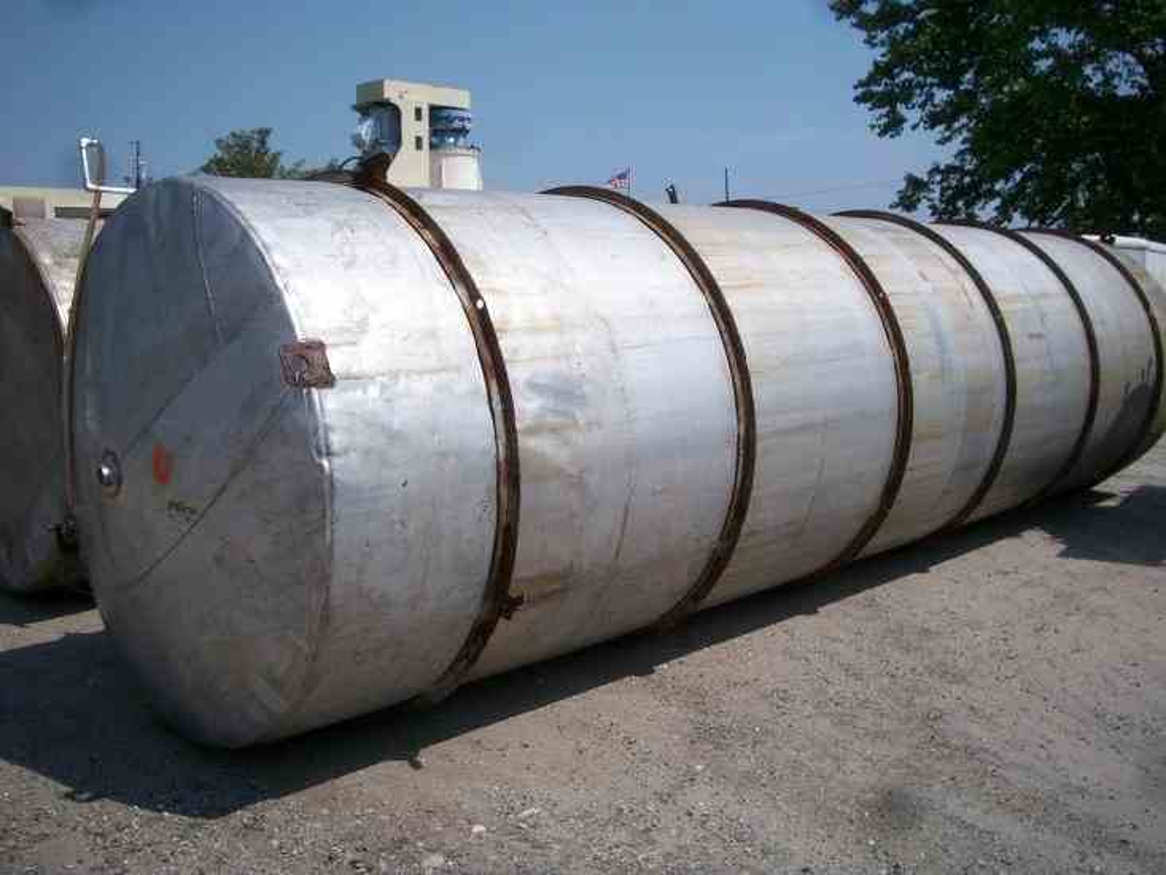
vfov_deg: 40.7
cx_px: 583
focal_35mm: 35
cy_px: 438
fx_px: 1179
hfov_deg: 52.6
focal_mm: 6.3
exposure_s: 1/640
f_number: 5.6
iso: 80
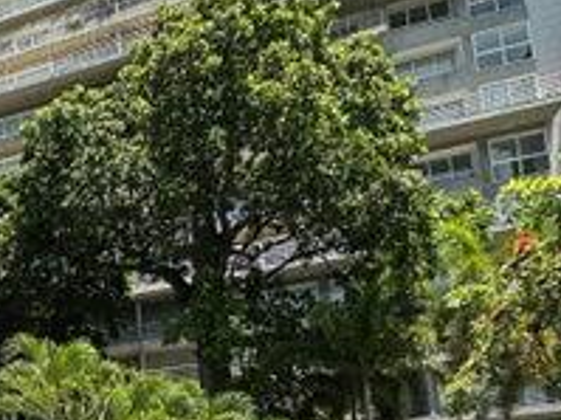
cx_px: -113
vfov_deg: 28.7
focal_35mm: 45
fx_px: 729
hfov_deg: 34.0
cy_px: 479
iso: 40
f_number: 2.2
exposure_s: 1/988
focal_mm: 2.22
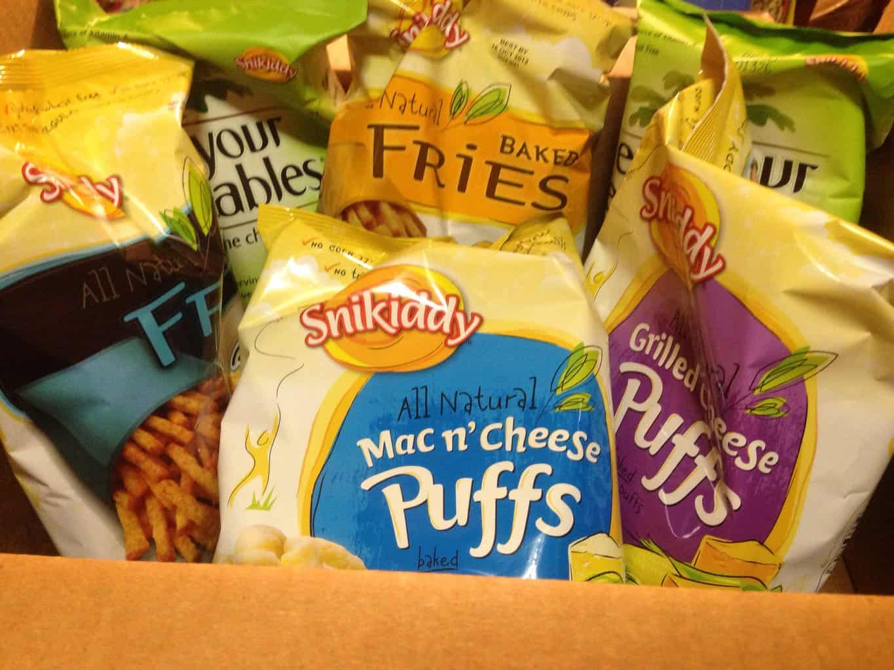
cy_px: 335
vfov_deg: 43.0
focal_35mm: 33
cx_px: 447
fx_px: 852
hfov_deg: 55.3
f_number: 2.4
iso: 320
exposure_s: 1/20
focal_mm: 4.13
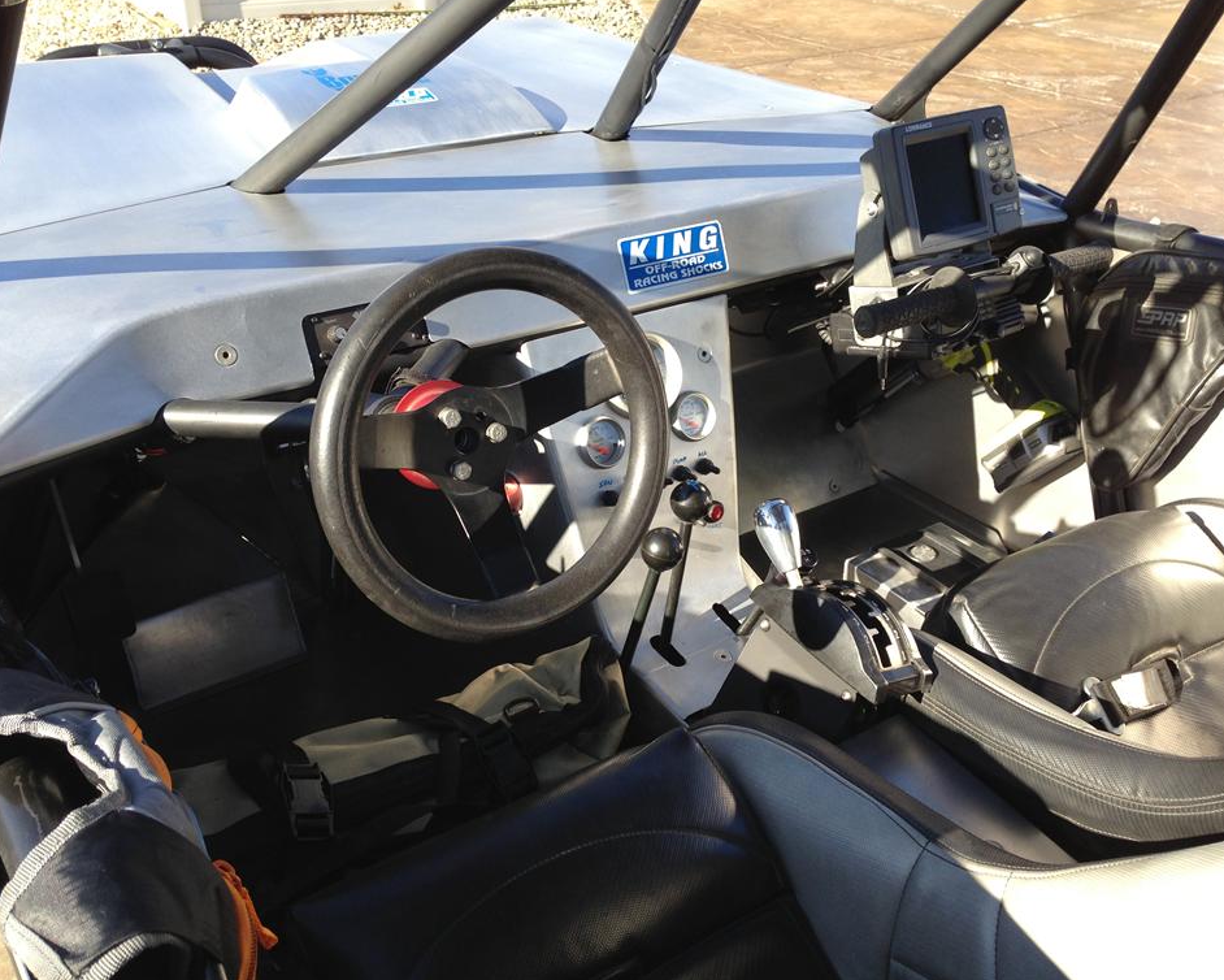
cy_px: 485
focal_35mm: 35
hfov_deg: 51.5
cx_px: 620
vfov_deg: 42.2
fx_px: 1268
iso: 50
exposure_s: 1/398
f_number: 2.4
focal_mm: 4.13
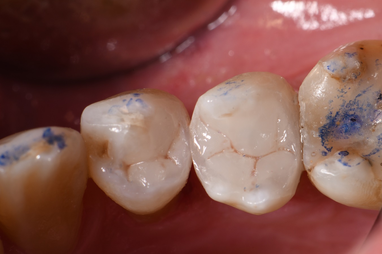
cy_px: 127
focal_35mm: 157
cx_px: 191
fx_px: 1665
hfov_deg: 13.1
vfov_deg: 8.7
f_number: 32
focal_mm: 105
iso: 200
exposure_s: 1/160
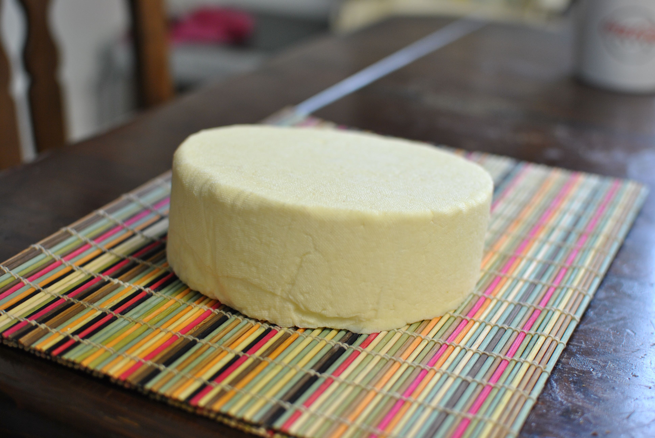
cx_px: 328
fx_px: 956
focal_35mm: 52
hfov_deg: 37.8
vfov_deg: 25.8
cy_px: 219
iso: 200
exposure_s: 1/30
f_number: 2.8
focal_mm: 35
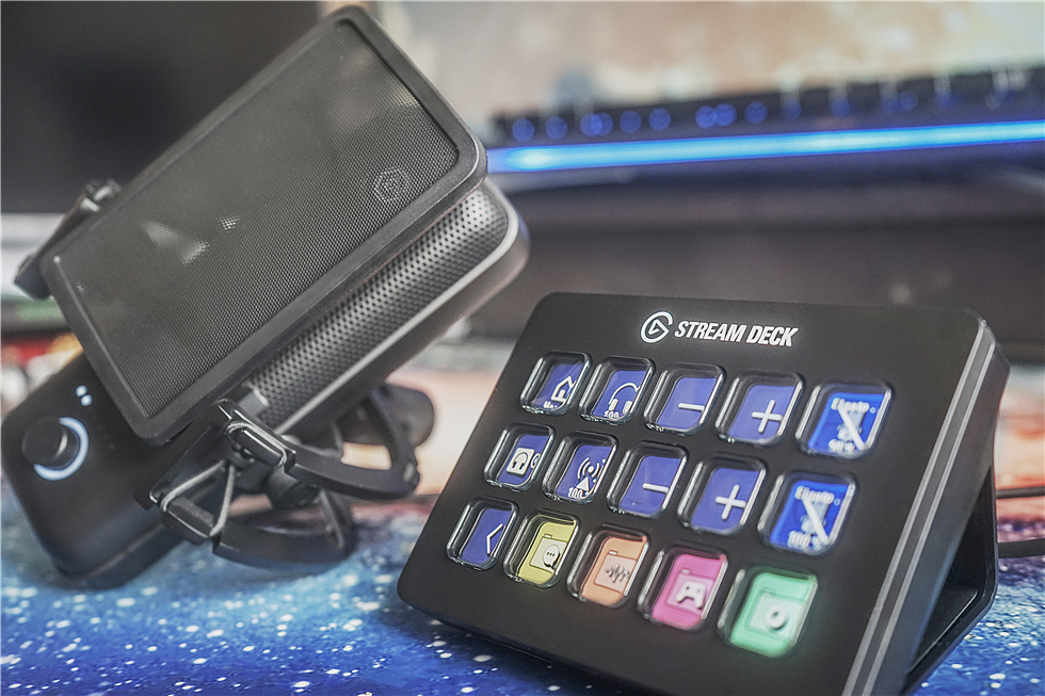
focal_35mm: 40
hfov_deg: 48.5
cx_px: 522
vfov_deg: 33.4
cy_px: 348
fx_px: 1161
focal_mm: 40
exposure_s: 1/10
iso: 500
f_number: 5
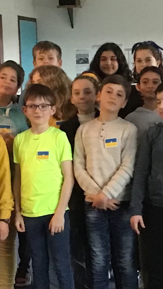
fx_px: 976
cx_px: 143
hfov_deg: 9.5
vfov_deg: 16.9
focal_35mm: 127
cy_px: 179
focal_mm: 3.3
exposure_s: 1/25
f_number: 2.4
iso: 250
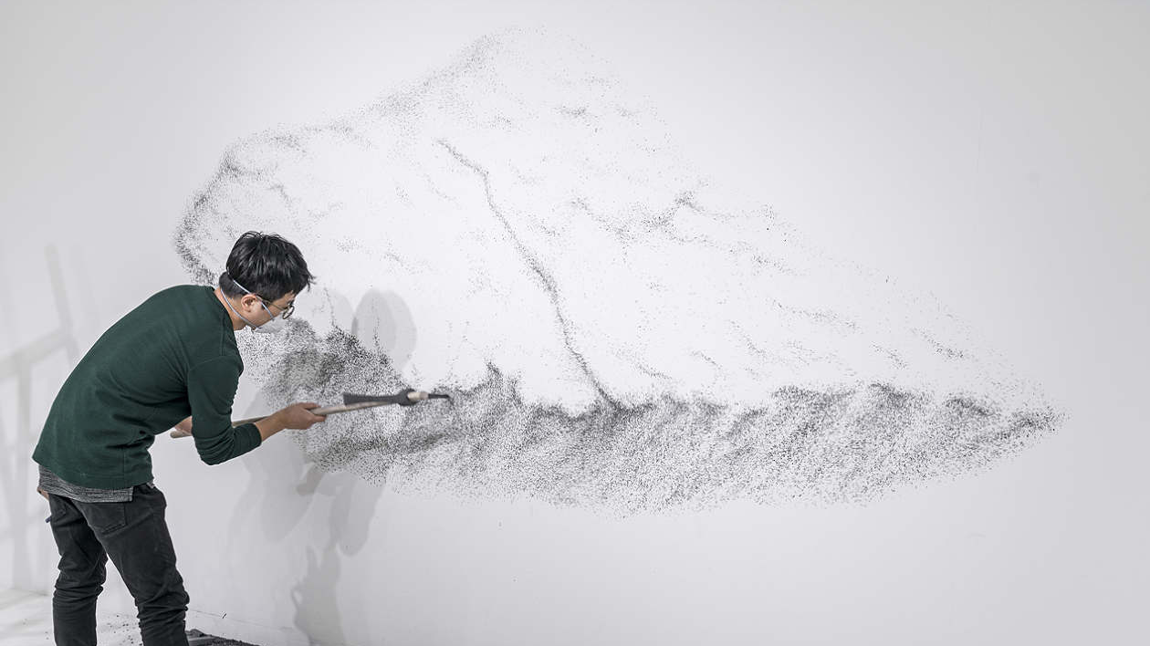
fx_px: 1189
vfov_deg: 30.3
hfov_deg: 51.6
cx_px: 575
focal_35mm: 39
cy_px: 406
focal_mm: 35
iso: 100
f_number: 8
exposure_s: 1/8
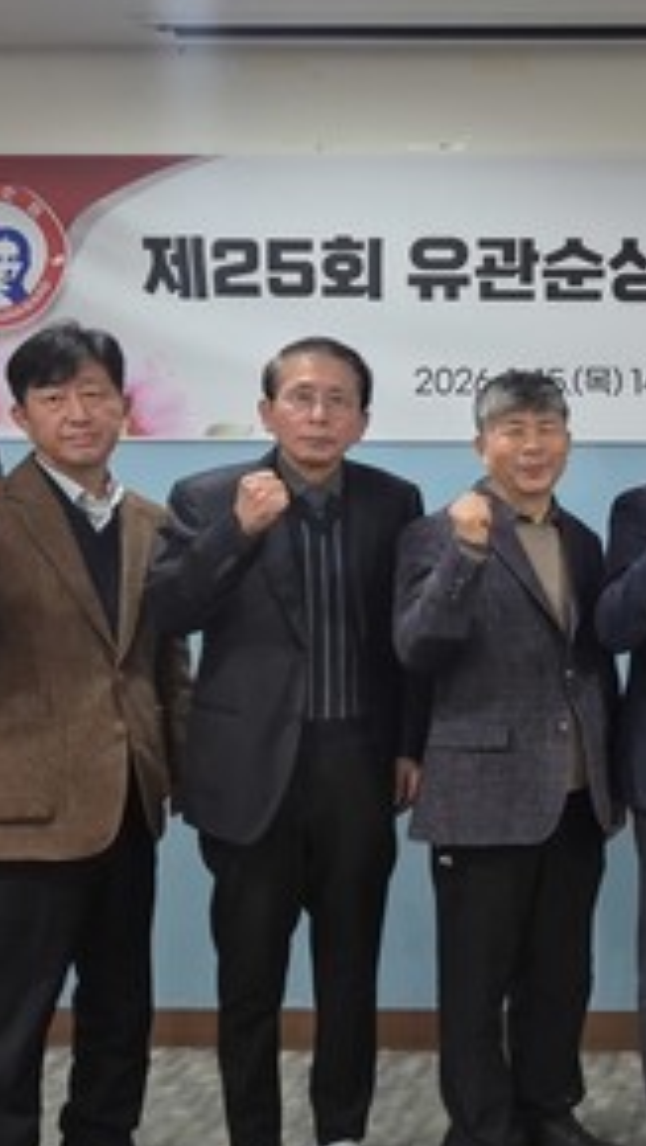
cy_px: 508
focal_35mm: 52
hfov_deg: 21.0
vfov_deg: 39.8
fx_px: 1580
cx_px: 836
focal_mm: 5.4
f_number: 1.8
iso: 160
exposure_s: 1/120
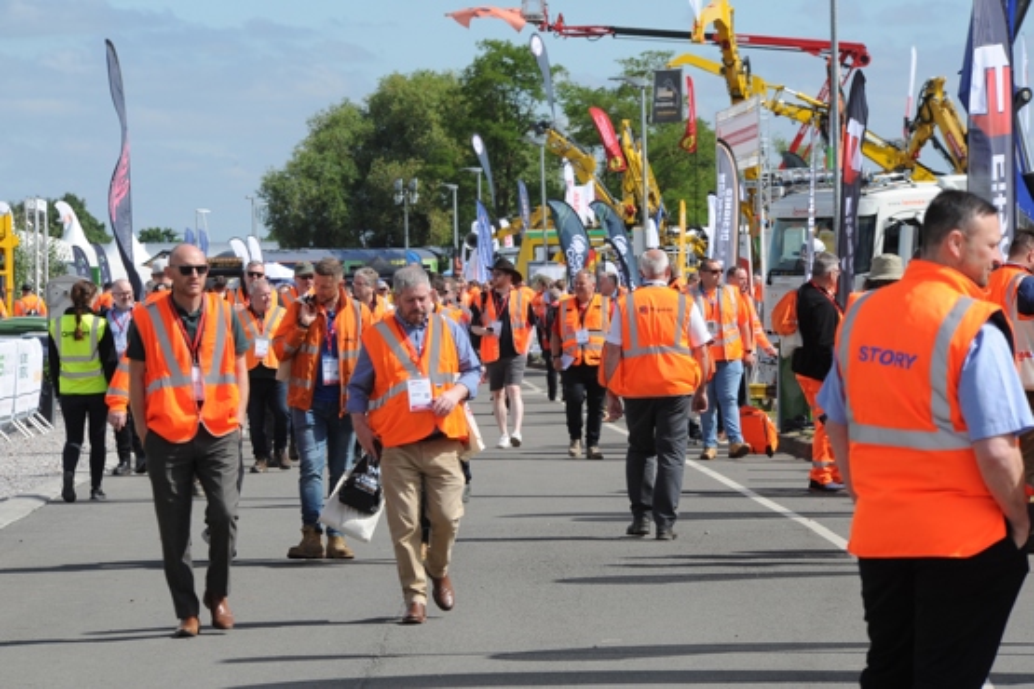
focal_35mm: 200
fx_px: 5744
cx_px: 517
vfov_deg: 6.9
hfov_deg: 10.3
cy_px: 344
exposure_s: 1/1250
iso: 1250
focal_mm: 200
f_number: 11
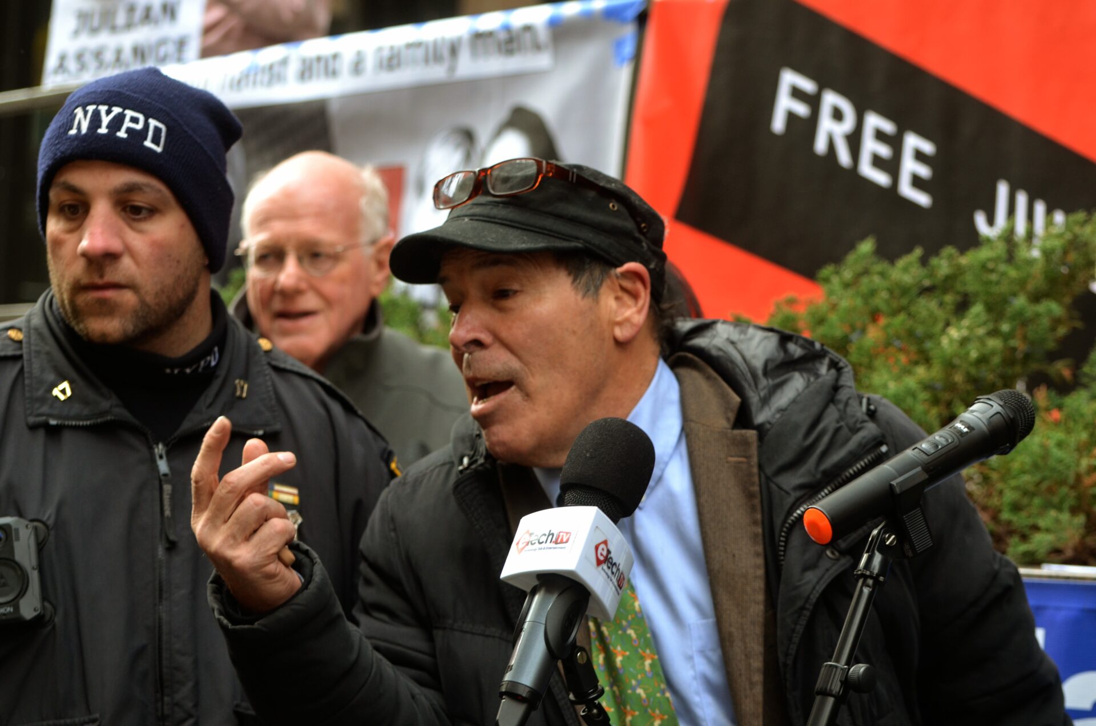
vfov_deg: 13.0
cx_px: 548
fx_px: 3190
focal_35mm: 105
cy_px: 363
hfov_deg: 19.5
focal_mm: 70
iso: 500
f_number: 4.5
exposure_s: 1/250
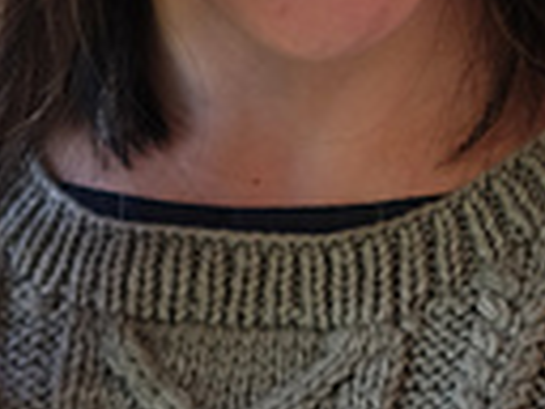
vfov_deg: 5.7
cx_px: 287
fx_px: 3999
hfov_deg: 7.8
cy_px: 741
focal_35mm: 254
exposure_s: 1/125
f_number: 1.4
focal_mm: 35
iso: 200
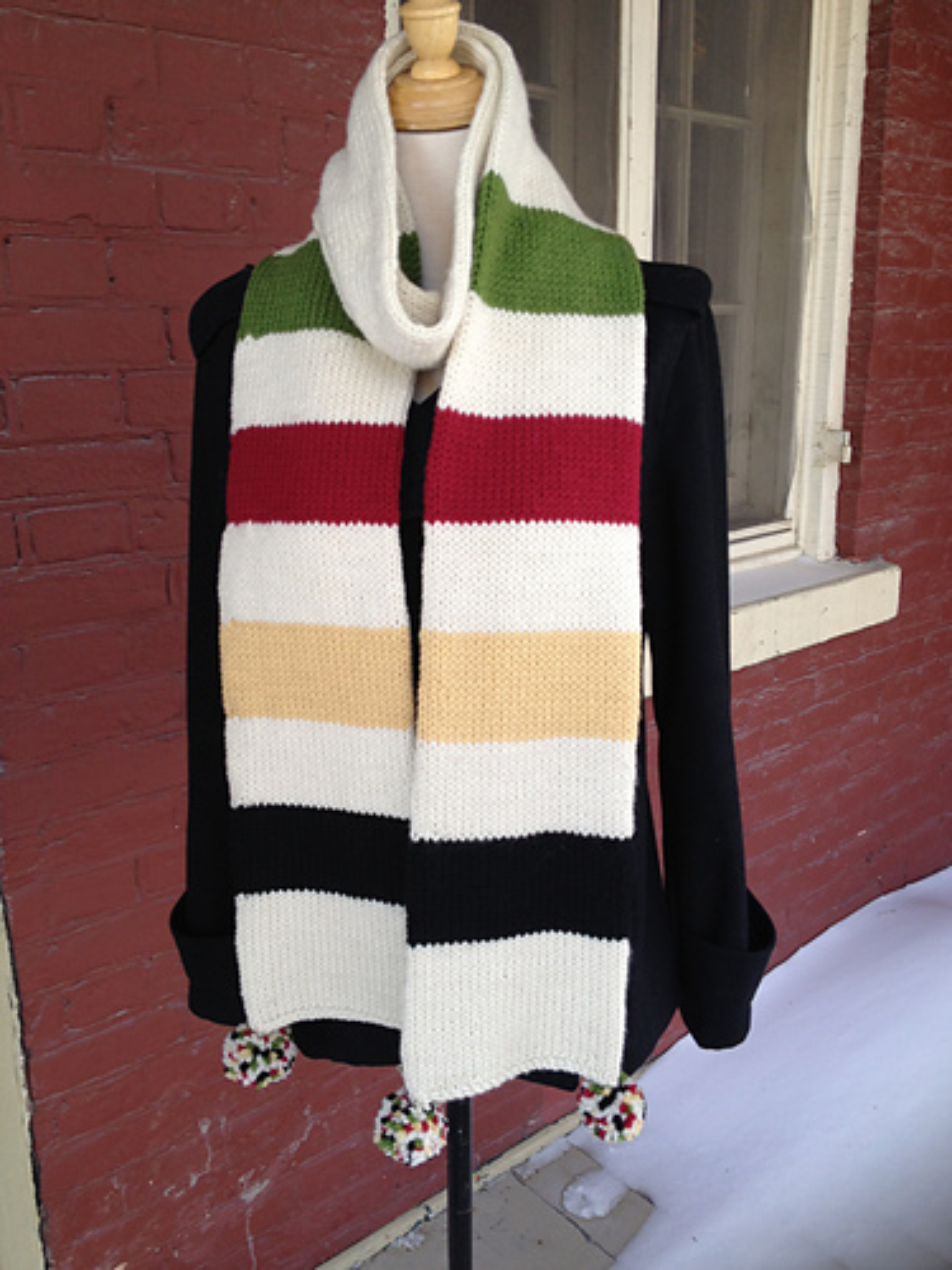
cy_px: 635
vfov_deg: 52.6
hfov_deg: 40.7
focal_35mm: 35
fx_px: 1283
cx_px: 476
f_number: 2.4
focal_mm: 4.28
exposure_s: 1/180
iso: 50
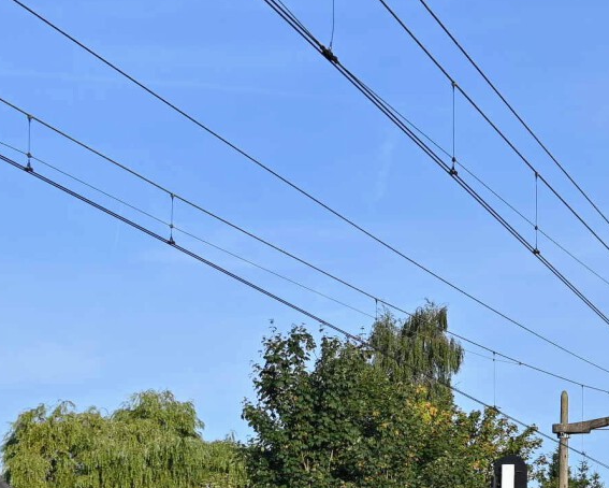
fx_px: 1633
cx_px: 897
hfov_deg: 18.8
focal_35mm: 91
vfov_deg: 16.3
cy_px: 586
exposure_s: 1/320
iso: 100
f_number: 7.1
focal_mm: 28.5
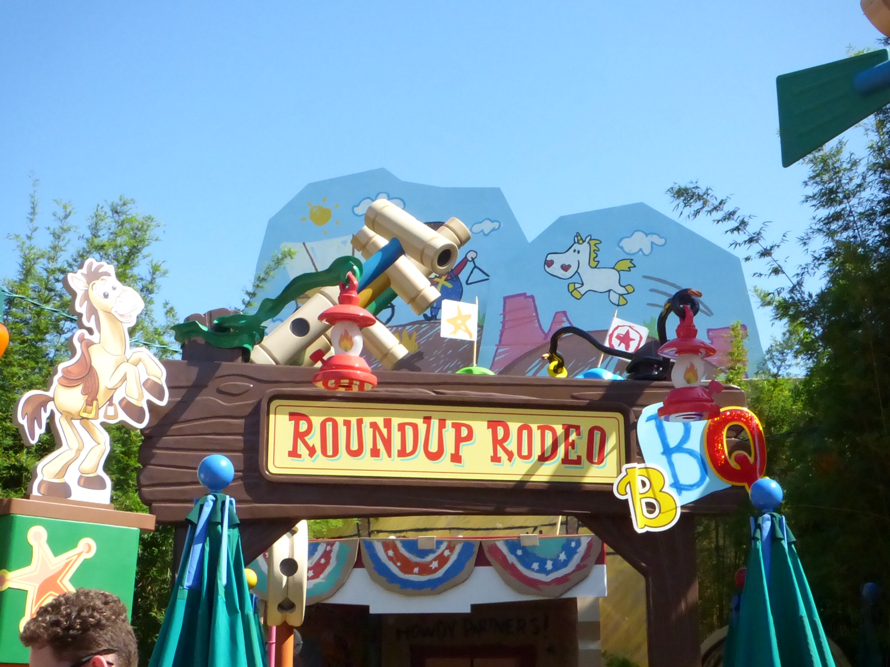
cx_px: 445
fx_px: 1311
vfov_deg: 28.6
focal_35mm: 51
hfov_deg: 37.5
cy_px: 334
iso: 1600
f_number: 8
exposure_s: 1/2000
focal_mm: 9.1
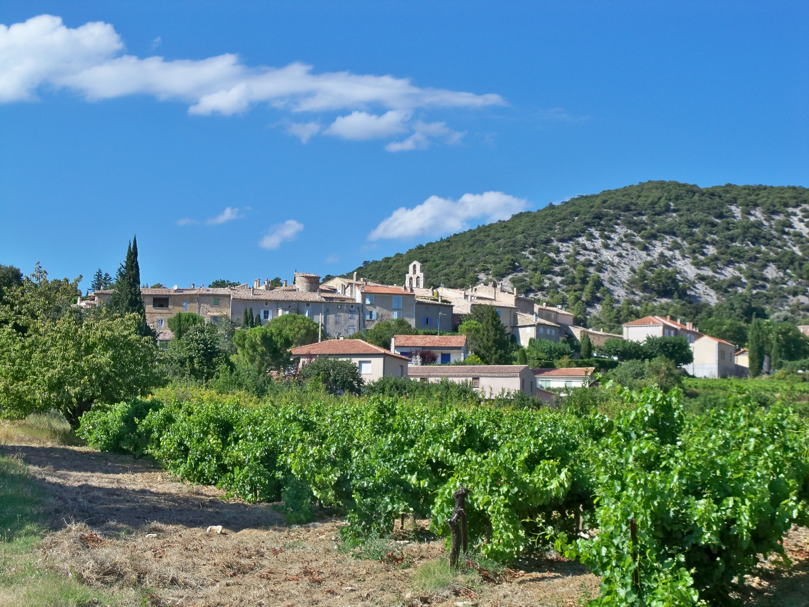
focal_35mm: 80
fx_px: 1870
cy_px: 304
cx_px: 404
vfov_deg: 18.4
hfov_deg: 24.4
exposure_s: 1/400
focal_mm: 14.2
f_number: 4.1
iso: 80
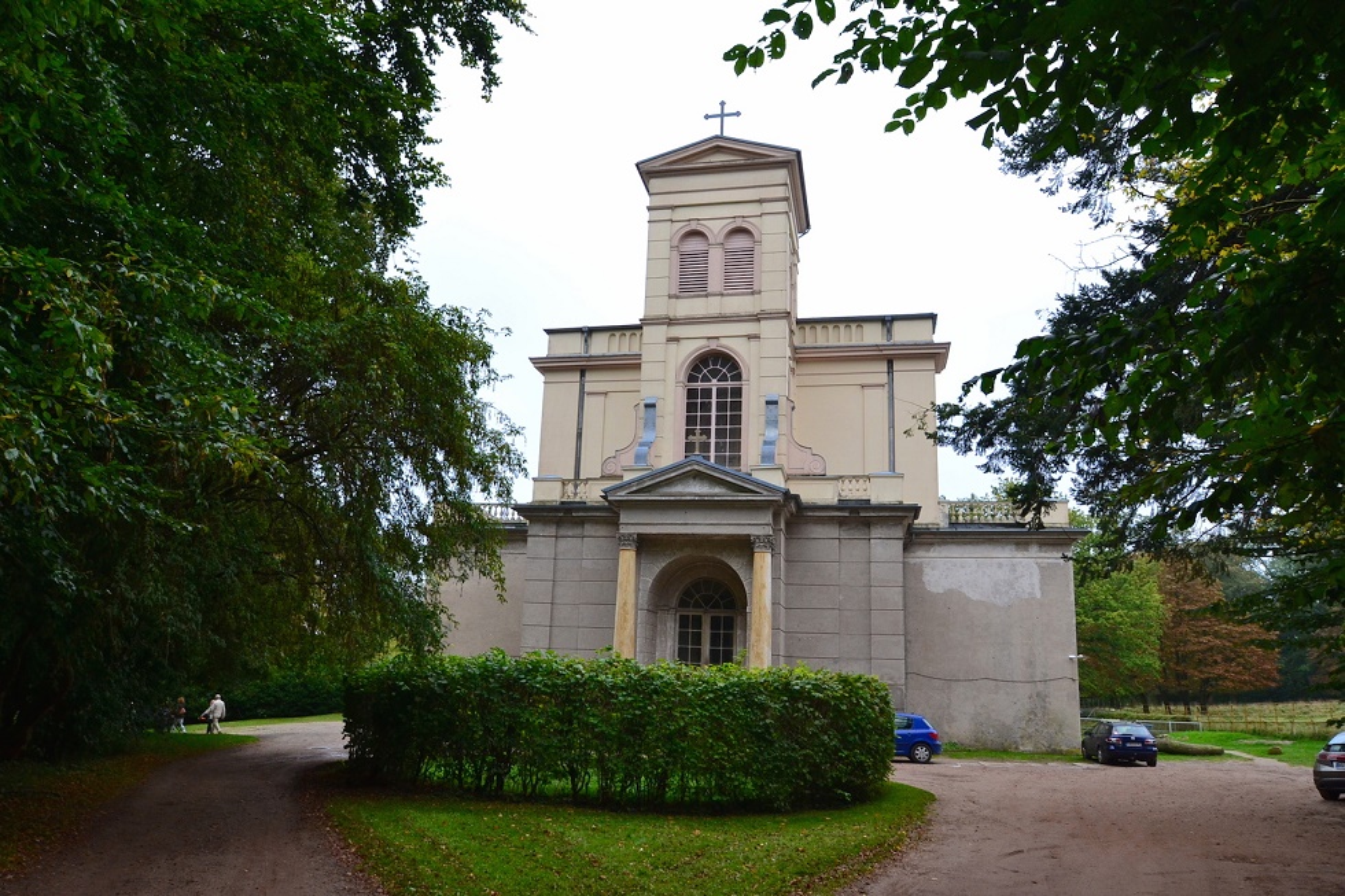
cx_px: 672
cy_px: 448
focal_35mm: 24
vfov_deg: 53.1
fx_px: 896
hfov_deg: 73.8
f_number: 8
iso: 800
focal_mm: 16
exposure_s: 1/60
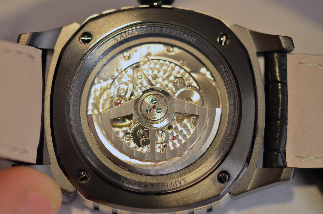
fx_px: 806
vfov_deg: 15.1
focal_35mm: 90
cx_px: 162
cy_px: 107
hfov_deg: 22.7
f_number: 3.2
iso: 800
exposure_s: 1/80
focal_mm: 60
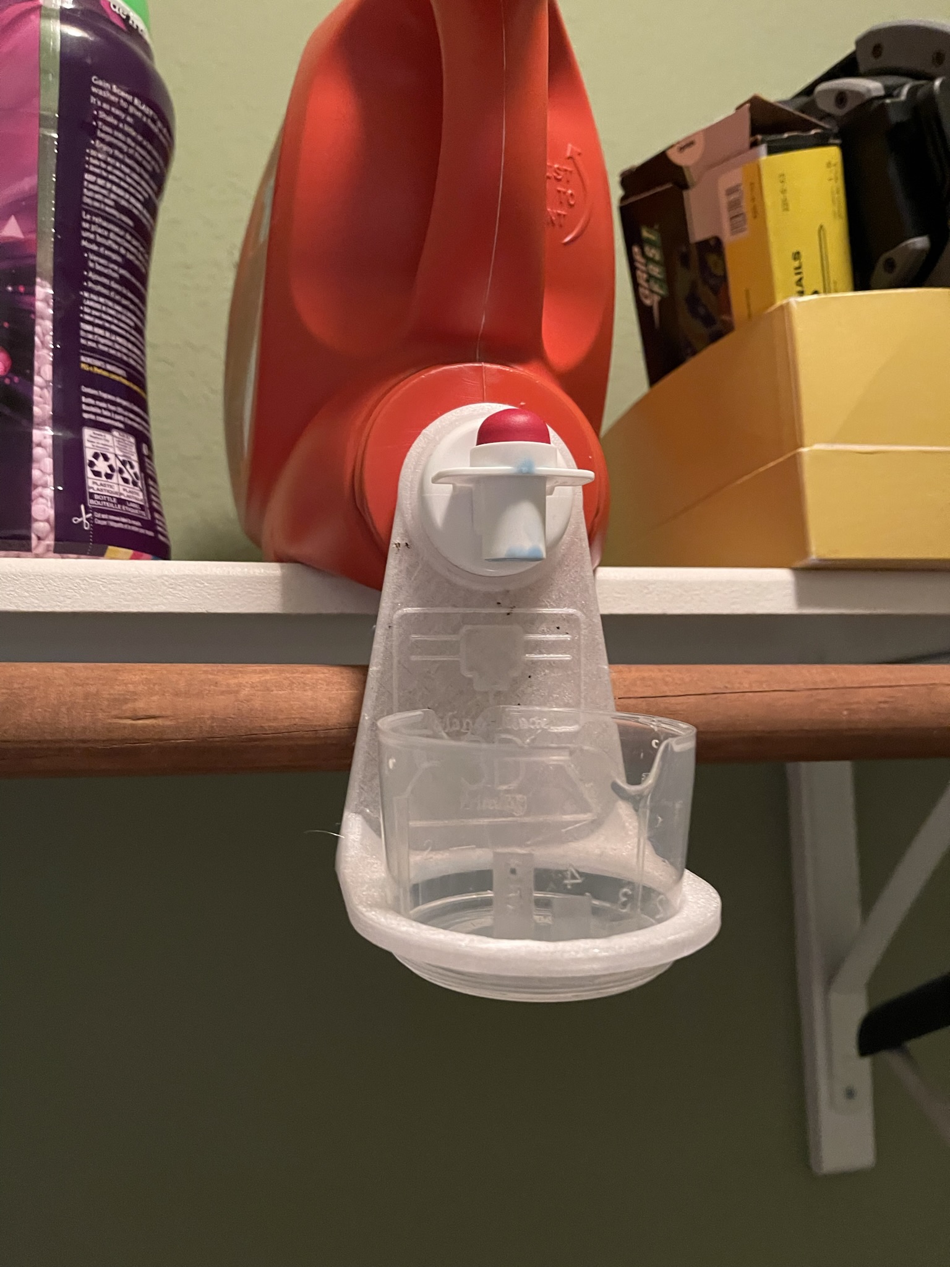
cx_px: 475
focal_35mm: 26
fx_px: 951
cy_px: 634
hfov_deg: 53.1
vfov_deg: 67.3
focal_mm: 5.1
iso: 640
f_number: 1.6
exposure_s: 1/30
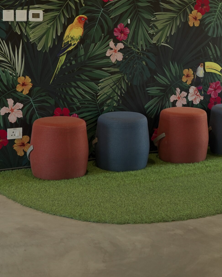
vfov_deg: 24.9
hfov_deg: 20.2
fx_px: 616
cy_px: 46
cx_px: 173
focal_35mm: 75
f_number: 4.5
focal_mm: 38
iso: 1250
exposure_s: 1/100
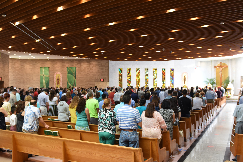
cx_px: 122
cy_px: 81
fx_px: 243
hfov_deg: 53.1
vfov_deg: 36.9
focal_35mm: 36
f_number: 2.8
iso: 500
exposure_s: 1/60
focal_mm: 24
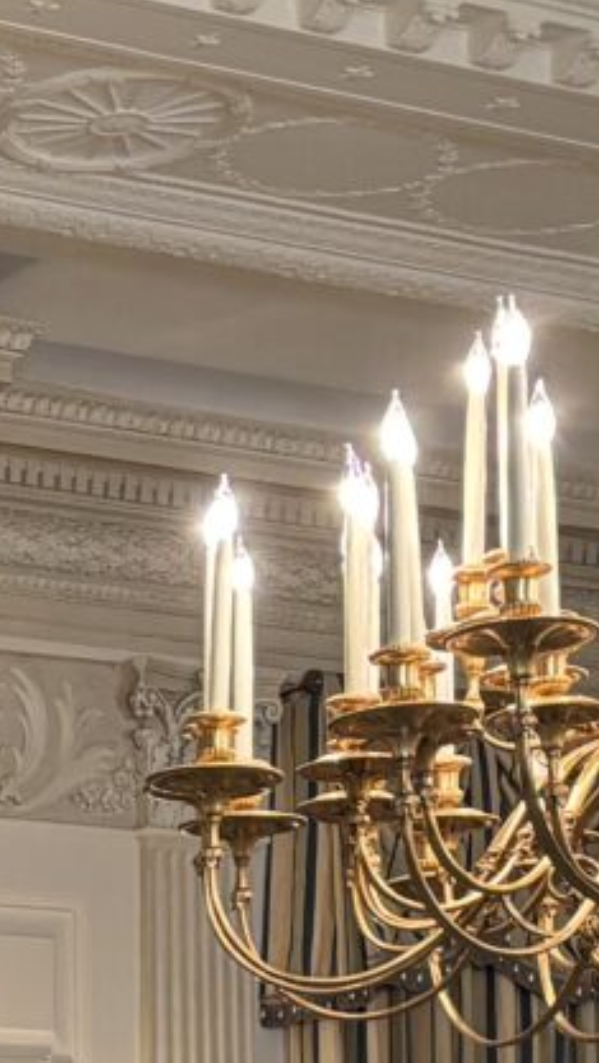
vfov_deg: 14.2
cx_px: -602
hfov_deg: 8.3
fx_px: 3919
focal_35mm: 139
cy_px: 1685
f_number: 1.6
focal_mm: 5.96
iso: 200
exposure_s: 1/60
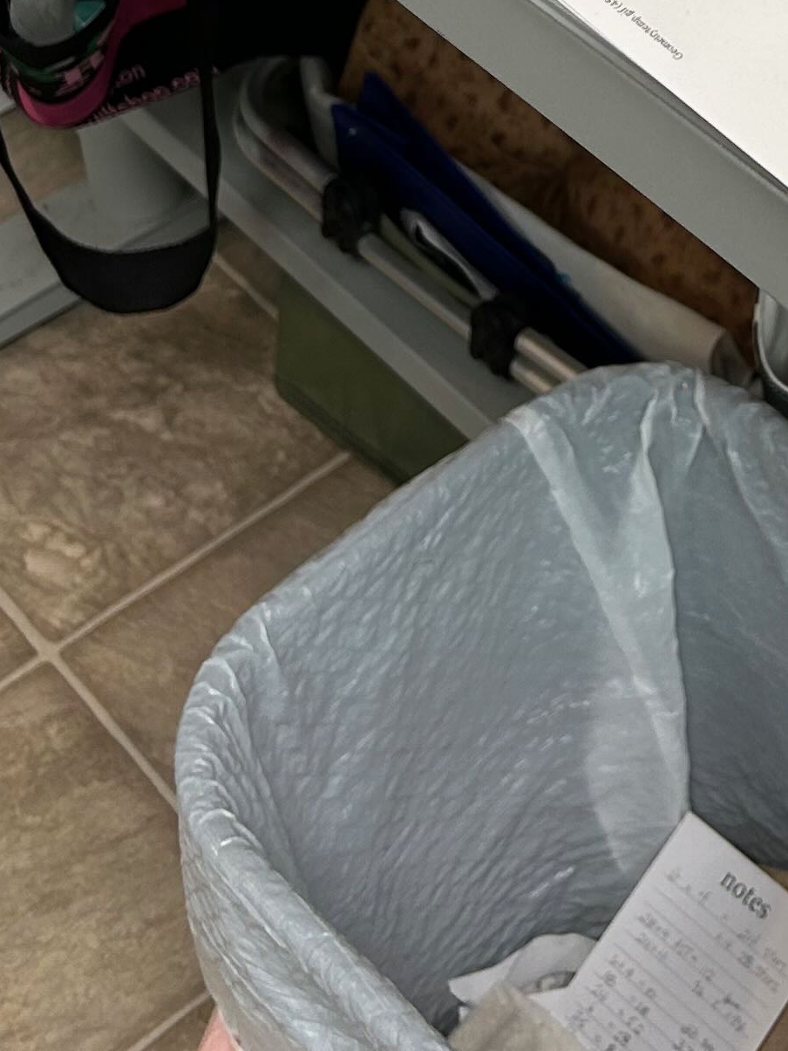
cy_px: -428
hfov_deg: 16.3
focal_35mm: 87
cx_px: 950
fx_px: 2640
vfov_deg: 20.0
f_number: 1.5
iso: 64
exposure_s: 1/120
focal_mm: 5.7
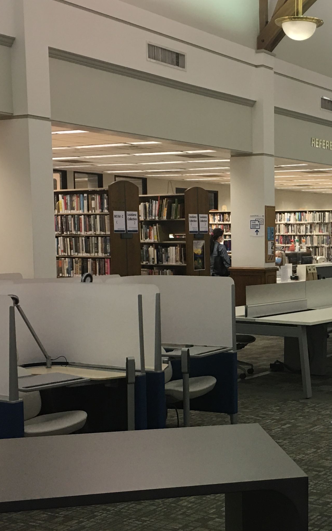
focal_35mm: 58
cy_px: 328
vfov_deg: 34.9
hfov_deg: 21.6
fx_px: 840
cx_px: 325
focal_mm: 4.15
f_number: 2.2
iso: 32
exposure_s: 1/15
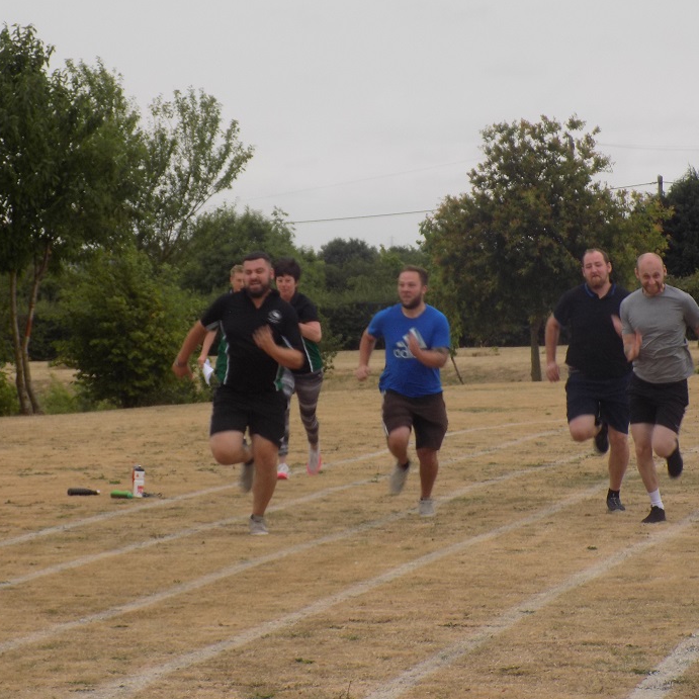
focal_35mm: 151
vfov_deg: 11.6
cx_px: 347
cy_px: 325
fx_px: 3450
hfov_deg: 11.6
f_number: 4.8
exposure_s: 1/100
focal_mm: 20.9
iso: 80
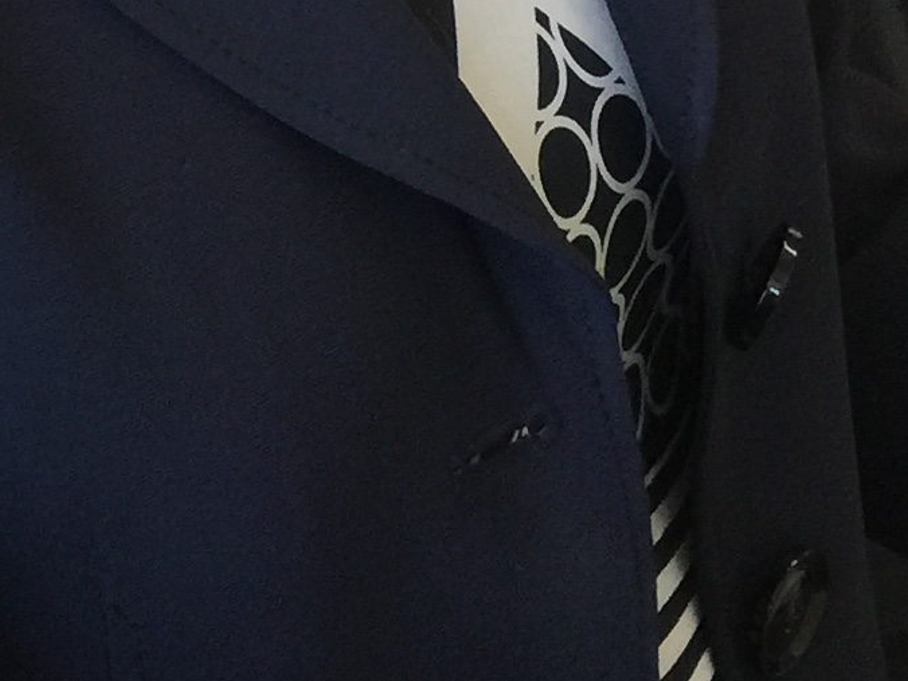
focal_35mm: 140
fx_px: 3672
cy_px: -912
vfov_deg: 9.5
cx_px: -73
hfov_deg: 13.8
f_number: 2.2
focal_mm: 4.15
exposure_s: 1/30
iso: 32
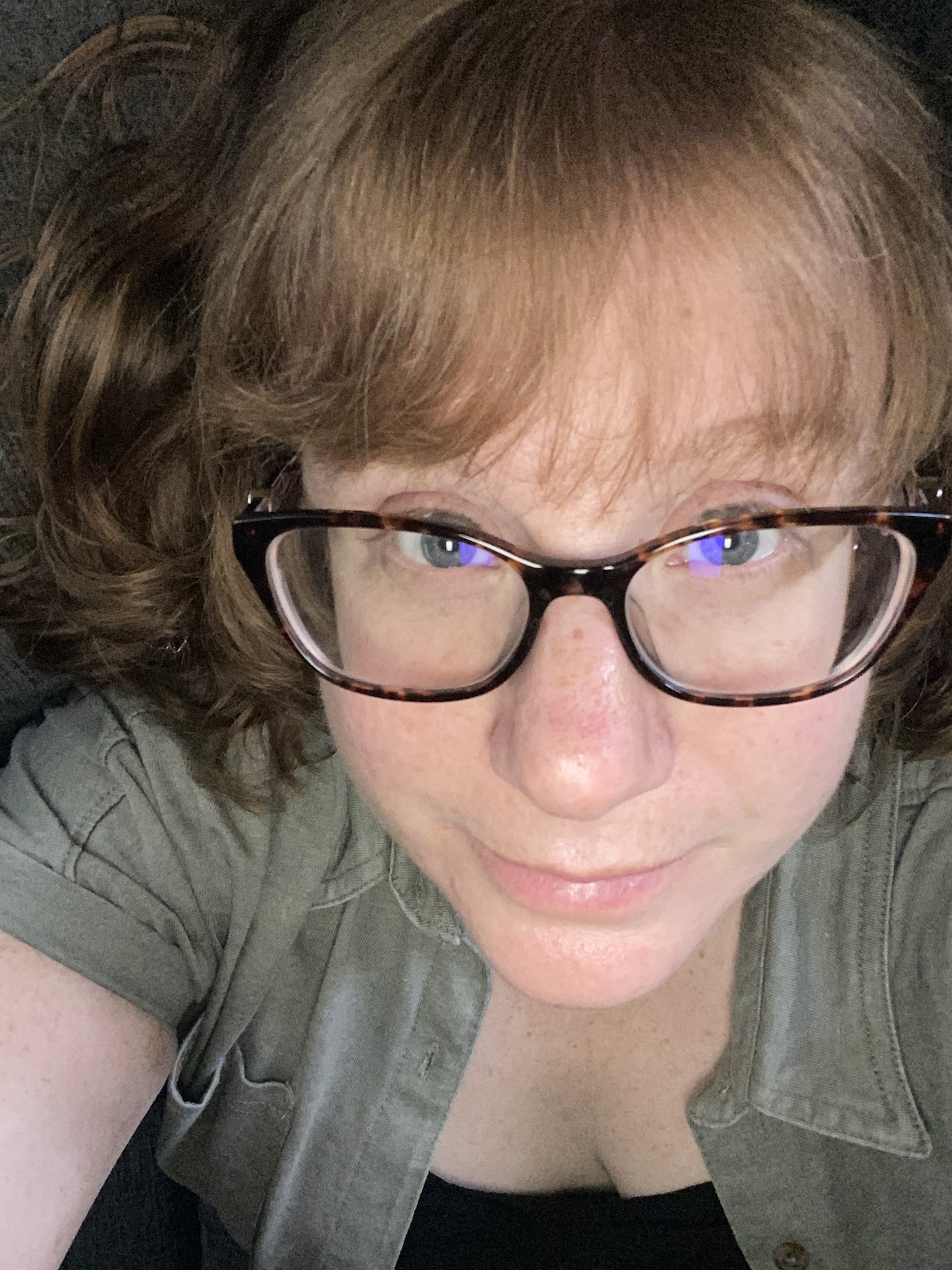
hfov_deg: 46.8
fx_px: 1100
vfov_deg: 60.0
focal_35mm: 30
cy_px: 635
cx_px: 476
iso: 250
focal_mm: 2.71
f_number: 2.2
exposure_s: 1/34
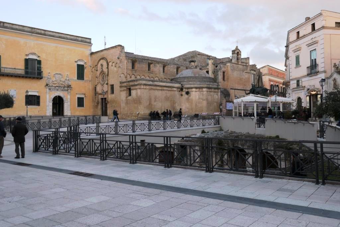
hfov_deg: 57.2
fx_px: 312
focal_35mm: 33
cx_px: 170
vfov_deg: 40.0
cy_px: 114
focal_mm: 12.2
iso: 200
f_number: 3.7
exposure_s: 1/200
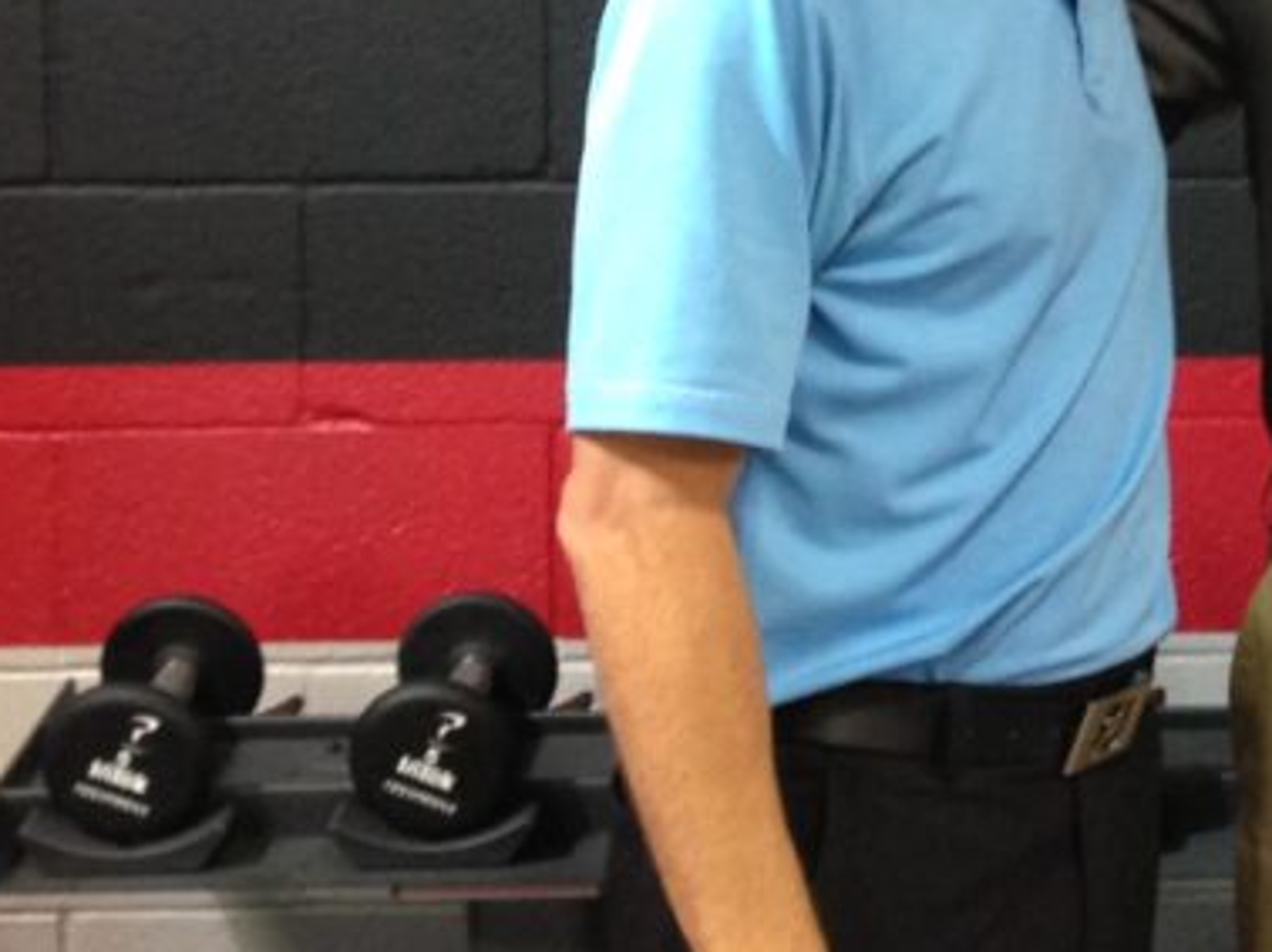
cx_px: 1511
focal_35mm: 131
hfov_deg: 14.6
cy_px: -136
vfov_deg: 11.1
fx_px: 4811
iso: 125
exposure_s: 1/20
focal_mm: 4.12
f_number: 2.4
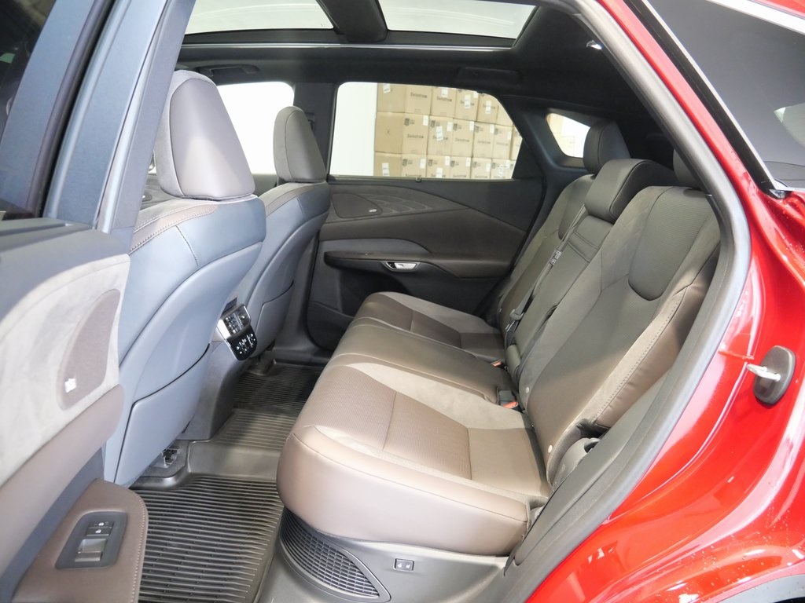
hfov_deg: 71.6
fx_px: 558
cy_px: 302
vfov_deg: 56.8
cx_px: 402
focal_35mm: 24
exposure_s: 1/8
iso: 3200
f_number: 3.5
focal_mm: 12
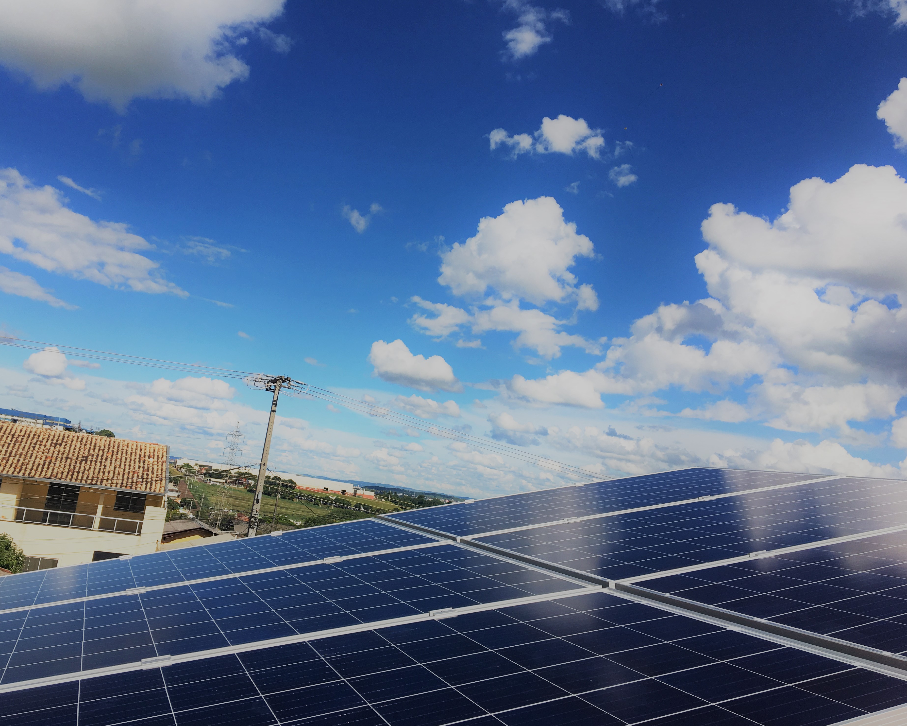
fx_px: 832
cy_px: 361
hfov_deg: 57.1
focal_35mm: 31
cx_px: 417
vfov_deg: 47.1
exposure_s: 1/2849
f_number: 2.2
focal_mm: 4.15
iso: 25
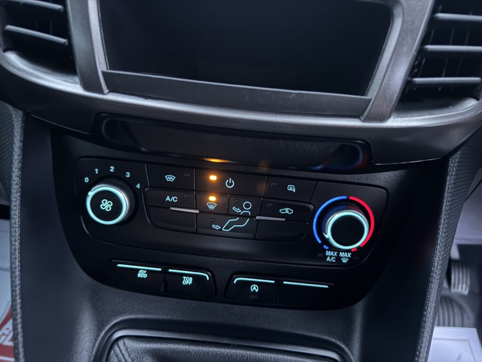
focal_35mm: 24
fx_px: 334
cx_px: 241
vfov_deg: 56.8
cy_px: 181
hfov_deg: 71.6
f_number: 1.78
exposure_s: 1/14
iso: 1250
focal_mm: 6.76
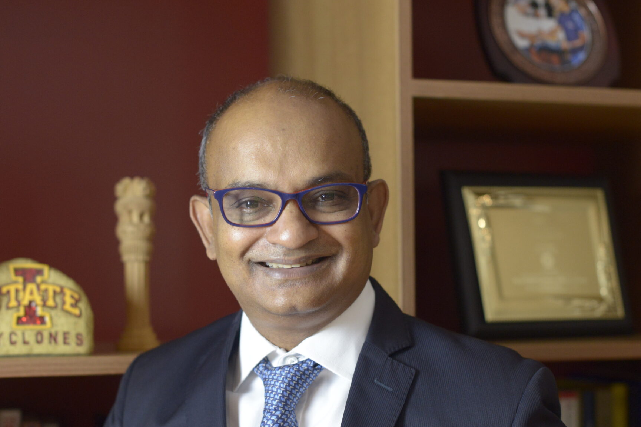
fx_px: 1317
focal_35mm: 74
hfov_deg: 27.3
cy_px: 245
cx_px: 297
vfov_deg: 18.4
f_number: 2.8
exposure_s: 1/320
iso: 1600
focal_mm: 50
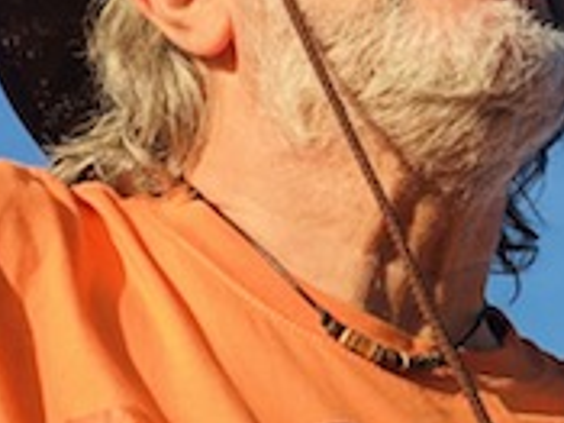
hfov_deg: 11.7
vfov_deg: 8.9
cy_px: 139
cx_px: 670
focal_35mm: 166
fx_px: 2703
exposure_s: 1/705
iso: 25
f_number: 2.2
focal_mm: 4.15
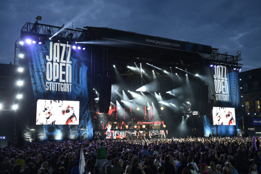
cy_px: 87
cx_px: 130
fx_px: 275
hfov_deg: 50.7
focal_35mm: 38
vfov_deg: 35.0
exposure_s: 1/250
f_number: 2.8
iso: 1000
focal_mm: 38
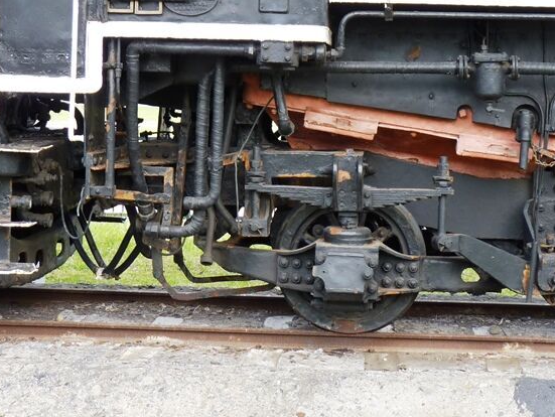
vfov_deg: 18.7
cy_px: 62
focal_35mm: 78
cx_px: 299
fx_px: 1251
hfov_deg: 25.0
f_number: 3
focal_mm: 7.4
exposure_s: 1/60
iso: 80
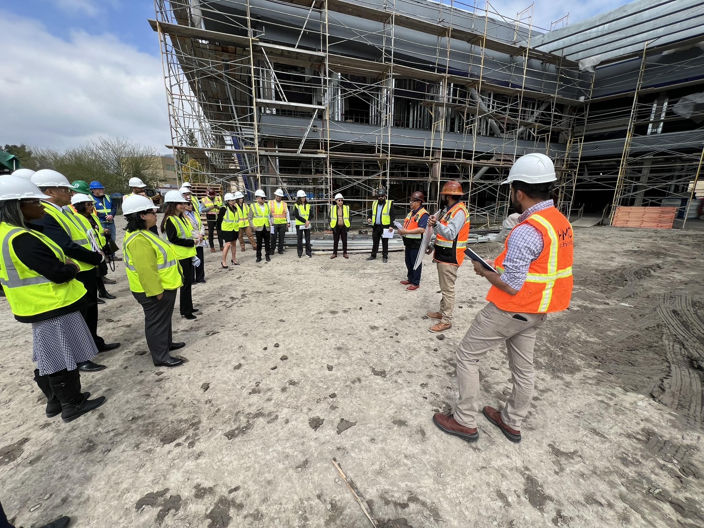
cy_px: 264
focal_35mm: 13
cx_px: 352
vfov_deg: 89.9
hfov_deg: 106.2
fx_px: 264
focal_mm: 1.57
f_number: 1.8
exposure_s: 1/1233
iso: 32
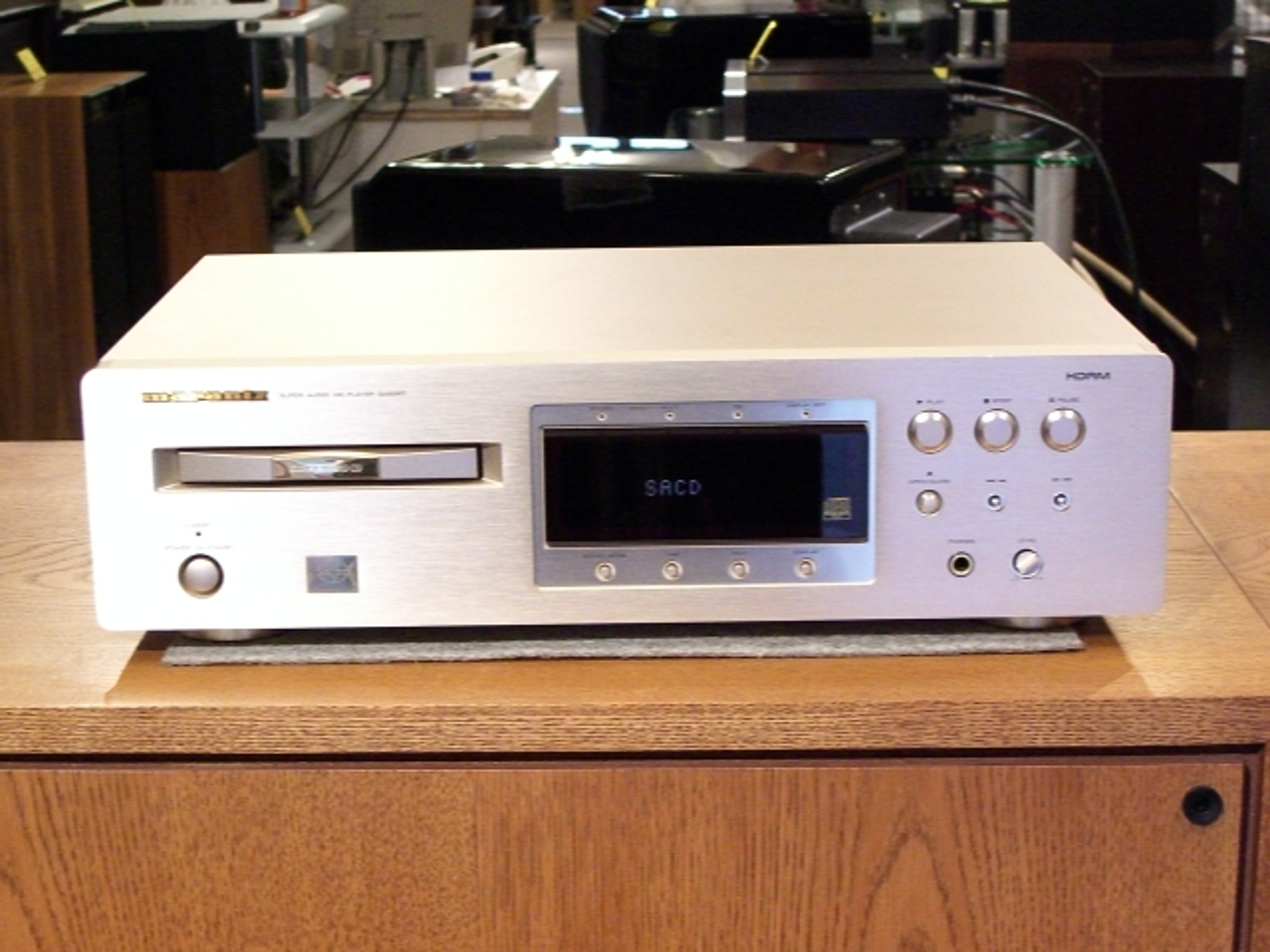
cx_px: 635
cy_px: 476
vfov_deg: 21.6
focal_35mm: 68
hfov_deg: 28.6
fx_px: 2495
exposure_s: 1/80
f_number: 4
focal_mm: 14.2
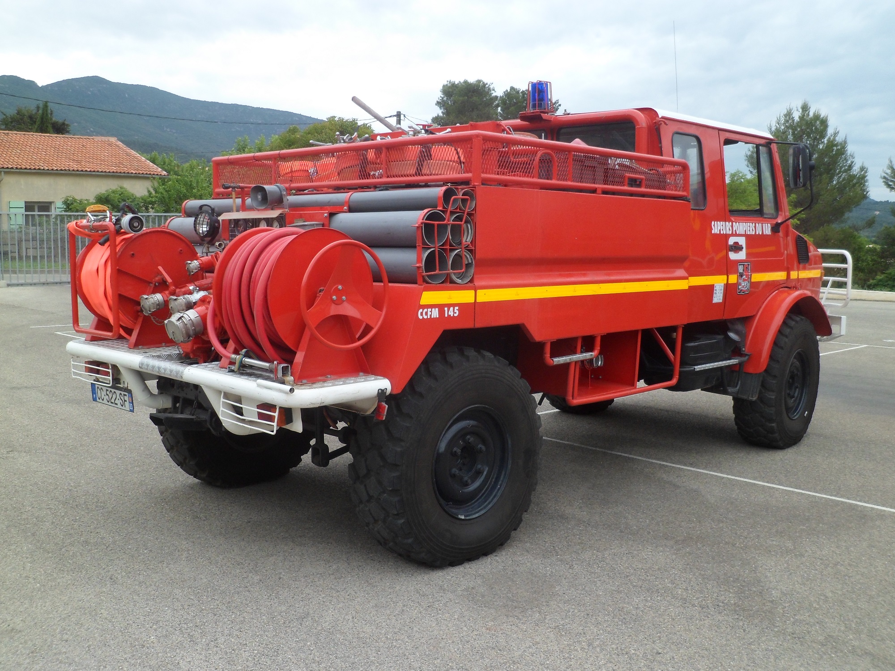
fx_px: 931
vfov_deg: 39.7
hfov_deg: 51.4
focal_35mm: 36
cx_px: 448
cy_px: 336
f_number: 3.8
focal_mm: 6.6
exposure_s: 1/180
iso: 80
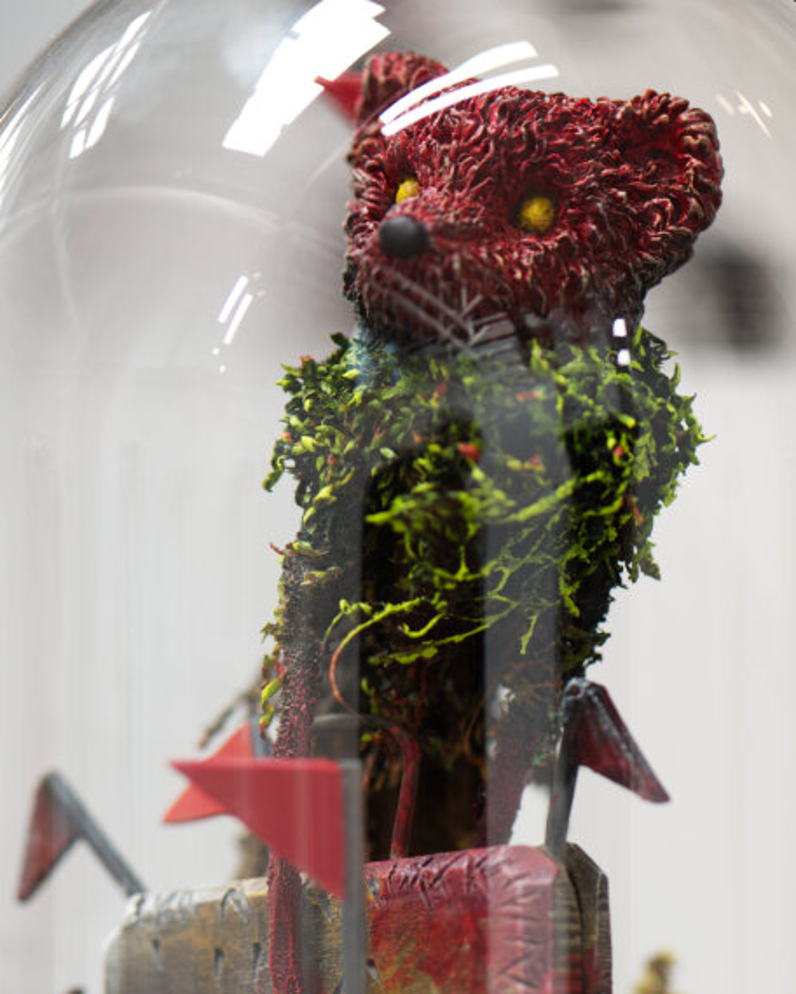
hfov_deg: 8.9
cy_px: 816
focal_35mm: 173
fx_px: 5095
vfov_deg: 11.1
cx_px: 496
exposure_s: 1/25
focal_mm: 105
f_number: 5
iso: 100
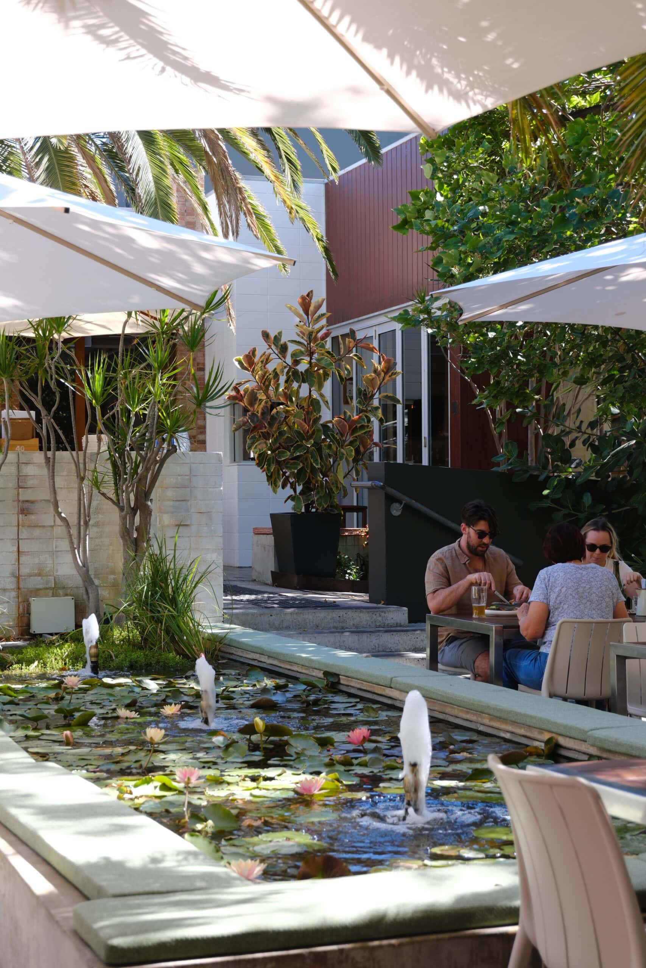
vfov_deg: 32.9
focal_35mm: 61
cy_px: 484
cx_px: 323
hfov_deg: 22.3
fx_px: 1642
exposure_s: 1/120
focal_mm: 40.8
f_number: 4.3
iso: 160
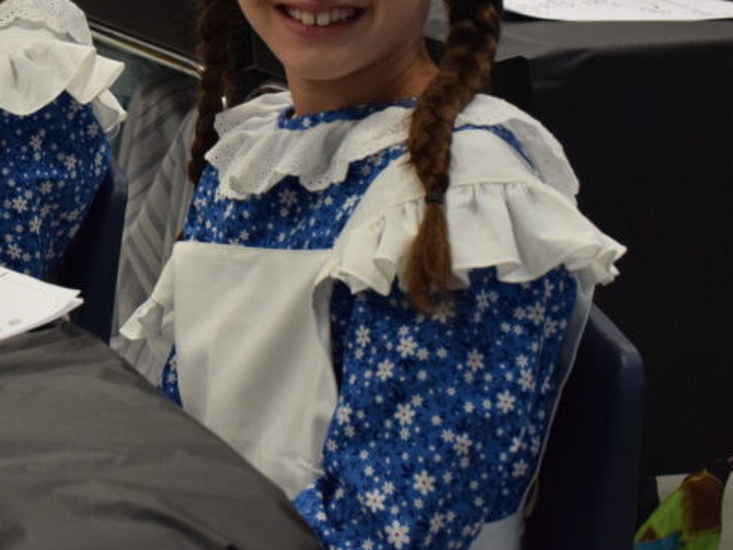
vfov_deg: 16.4
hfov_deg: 21.4
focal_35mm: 89
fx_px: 1886
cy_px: 60
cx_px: 30
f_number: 6.3
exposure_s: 1/160
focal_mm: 30
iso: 1600
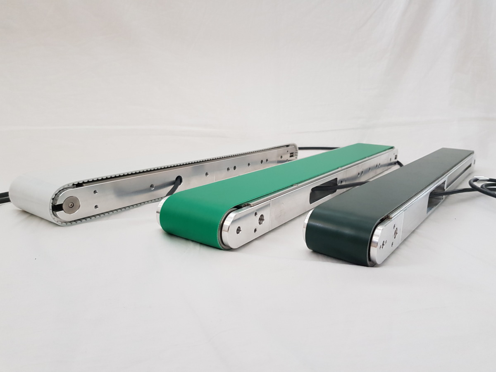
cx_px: 248
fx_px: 373
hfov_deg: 67.3
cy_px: 186
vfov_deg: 53.1
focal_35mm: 26
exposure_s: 1/33
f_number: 1.7
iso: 200
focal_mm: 4.2
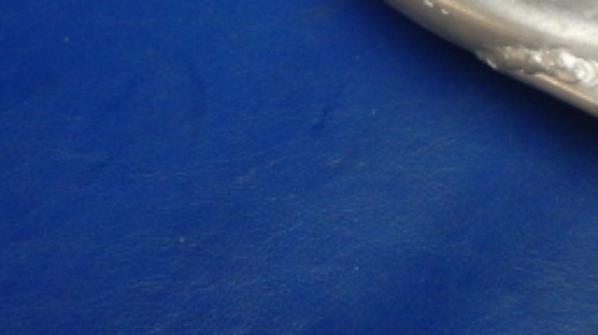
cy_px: -112
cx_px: 719
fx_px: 1204
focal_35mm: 76
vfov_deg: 15.1
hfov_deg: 25.1
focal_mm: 5
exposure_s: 1/30
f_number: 3.9
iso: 400
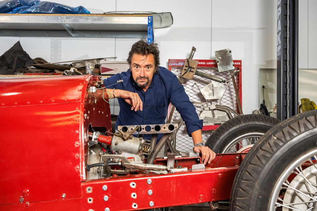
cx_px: 158
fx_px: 370
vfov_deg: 31.9
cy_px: 106
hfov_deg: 46.4
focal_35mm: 42
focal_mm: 42
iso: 640
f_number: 5.6
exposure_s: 1/200
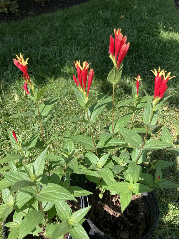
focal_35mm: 28
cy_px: 120
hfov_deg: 49.7
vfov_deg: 63.4
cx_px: 90
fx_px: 193
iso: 20
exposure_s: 1/505
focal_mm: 3.99
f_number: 1.8
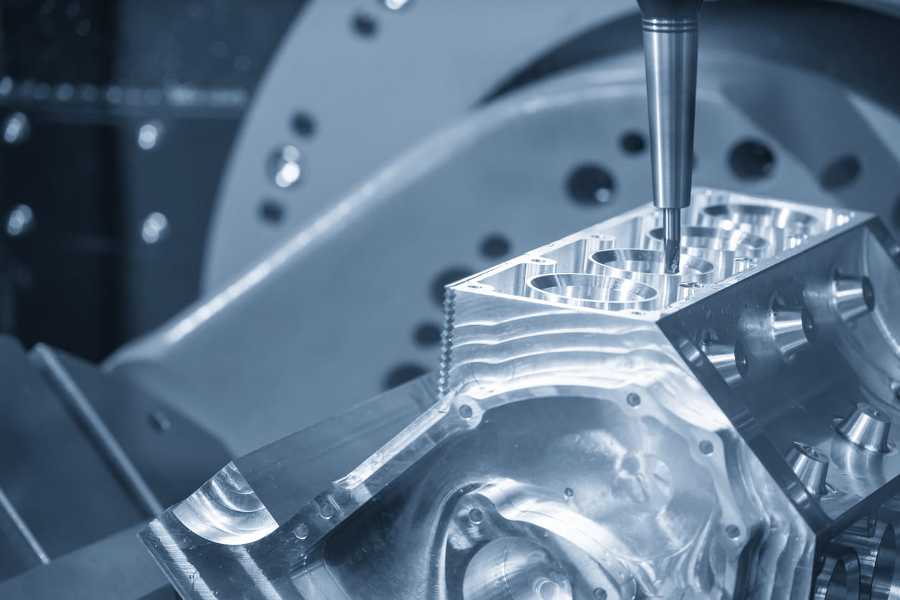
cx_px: 450
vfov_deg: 9.1
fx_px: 3750
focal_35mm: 150
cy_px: 300
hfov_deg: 13.7
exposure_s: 1/100
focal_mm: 100
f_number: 5
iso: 1000
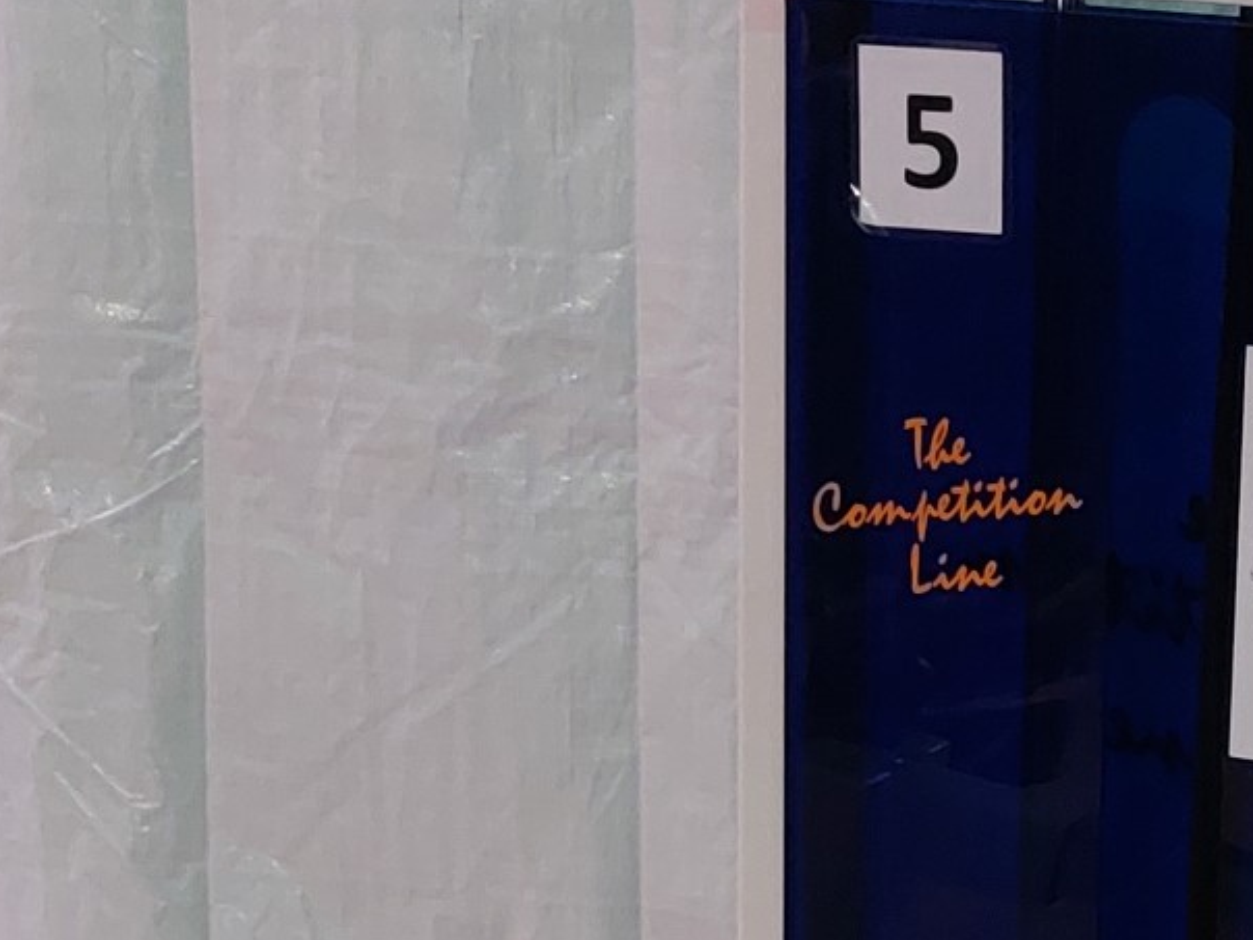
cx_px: 1360
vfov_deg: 13.3
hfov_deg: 17.9
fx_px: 3837
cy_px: 1355
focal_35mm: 106
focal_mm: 5.23
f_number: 1.8
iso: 500
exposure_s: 1/40
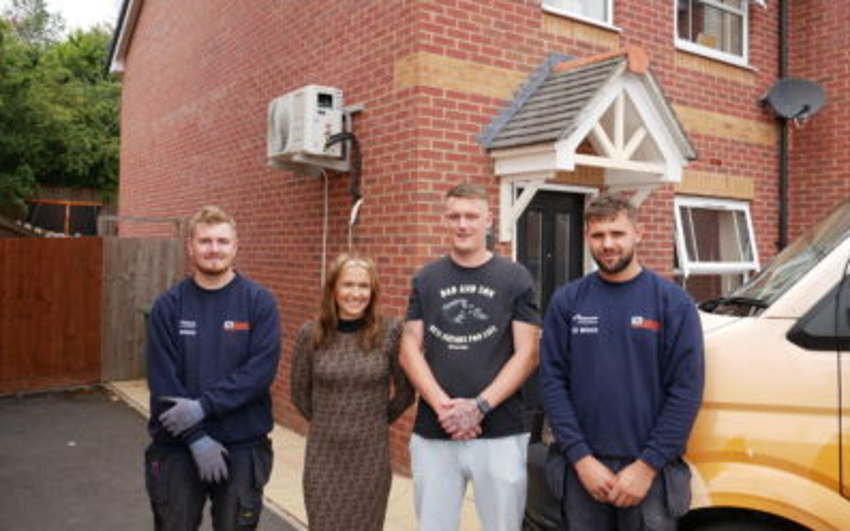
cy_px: 236
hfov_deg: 59.7
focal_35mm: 32
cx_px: 424
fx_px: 741
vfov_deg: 39.4
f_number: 6.3
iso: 200
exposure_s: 1/250
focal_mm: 15
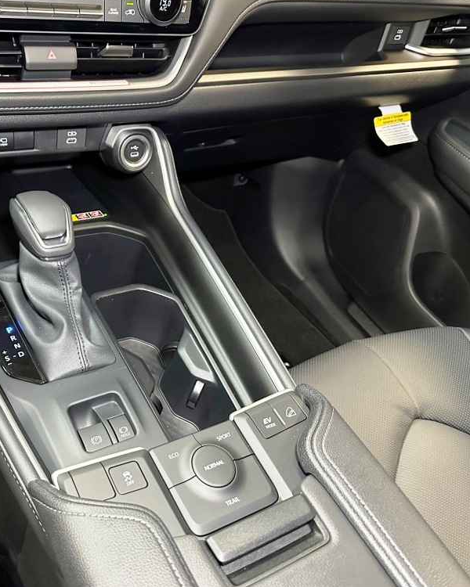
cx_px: 158
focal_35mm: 32
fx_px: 556
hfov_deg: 45.1
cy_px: 296
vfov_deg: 55.7
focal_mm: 6.86
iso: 1000
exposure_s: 1/36
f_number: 1.78
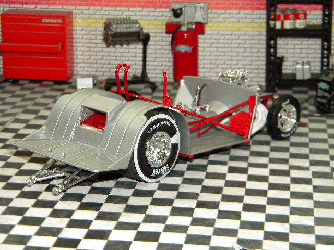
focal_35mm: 83
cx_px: 167
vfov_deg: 17.8
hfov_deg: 23.6
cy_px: 125
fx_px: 801
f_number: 4.5
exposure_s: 1/30
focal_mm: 15.1
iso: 400
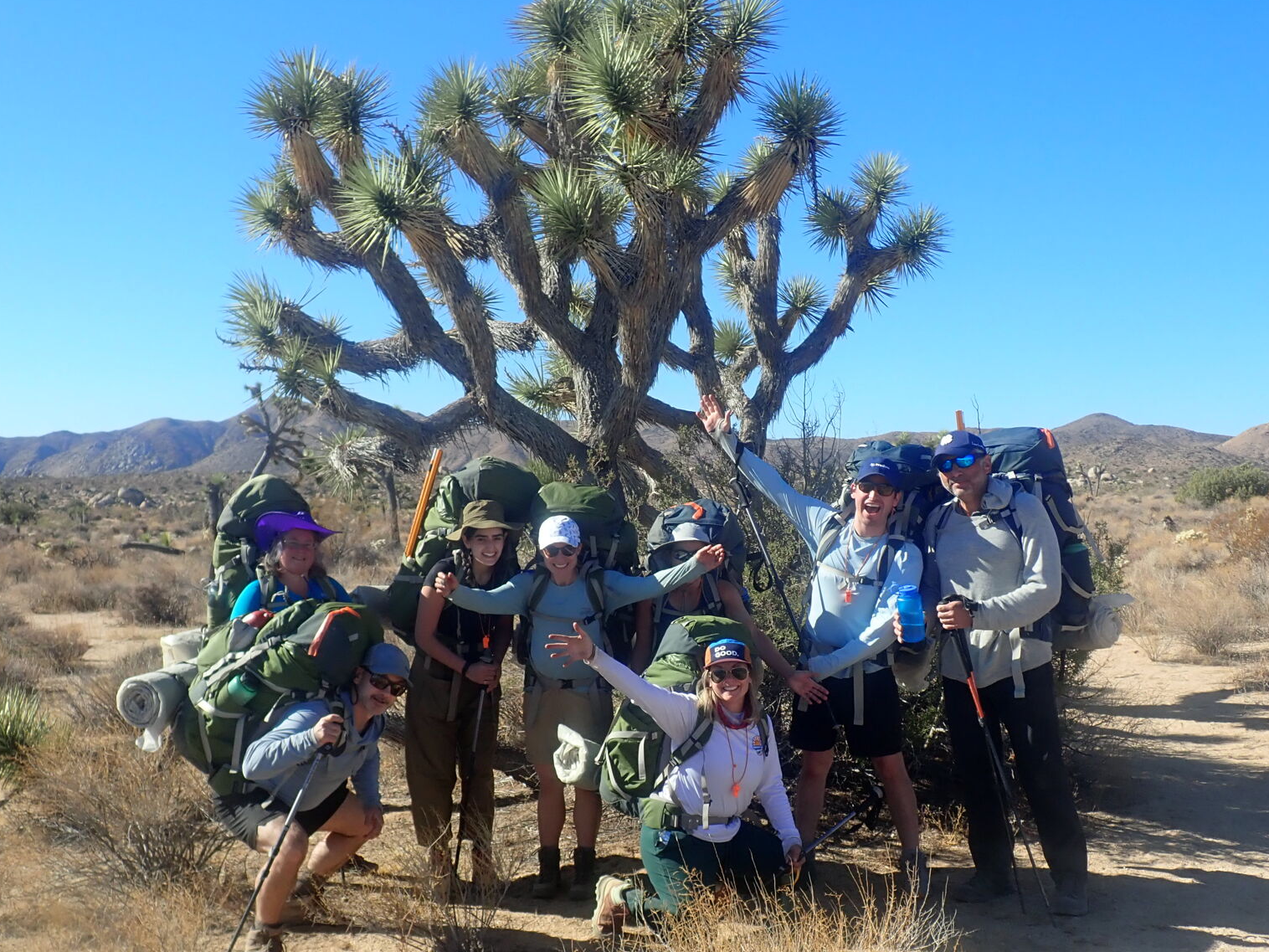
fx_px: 1393
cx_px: 617
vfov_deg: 37.5
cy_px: 597
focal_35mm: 38
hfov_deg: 49.0
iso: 100
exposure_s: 1/800
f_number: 3.2
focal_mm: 5.5
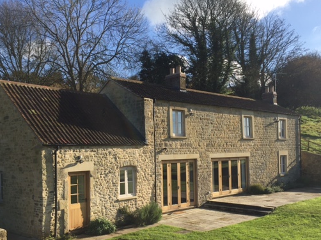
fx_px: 343
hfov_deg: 50.1
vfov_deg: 38.4
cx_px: 166
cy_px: 150
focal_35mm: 37
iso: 32
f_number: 2.2
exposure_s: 1/1319
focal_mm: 4.15
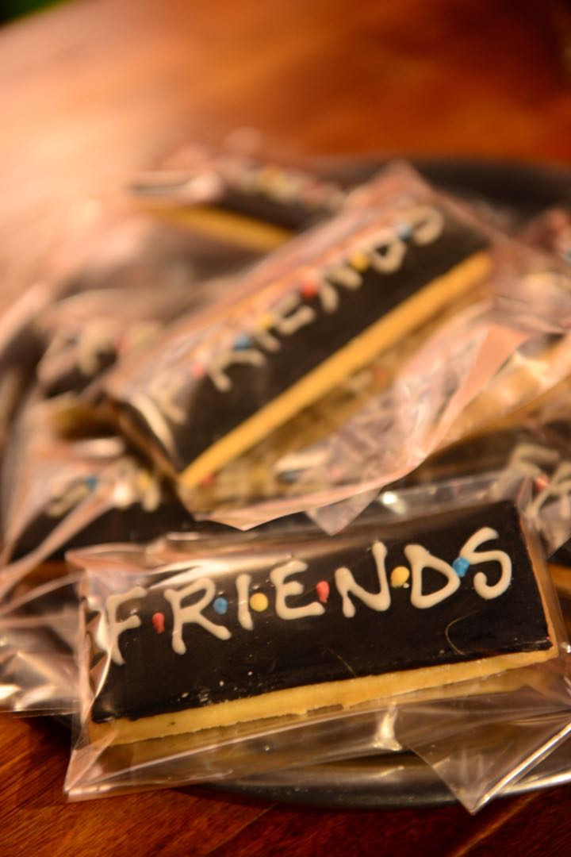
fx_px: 1665
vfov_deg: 28.8
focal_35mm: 70
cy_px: 428
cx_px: 286
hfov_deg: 19.5
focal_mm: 70
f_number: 3.5
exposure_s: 1/20
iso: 1600
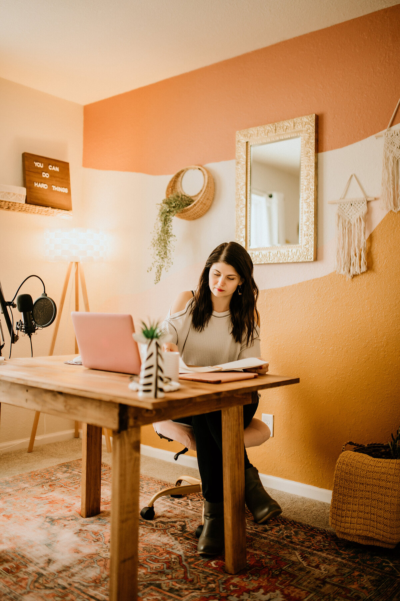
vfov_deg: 54.5
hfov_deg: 37.8
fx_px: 584
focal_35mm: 35
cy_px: 300
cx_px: 200
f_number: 1.4
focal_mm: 35
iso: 400
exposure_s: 1/320
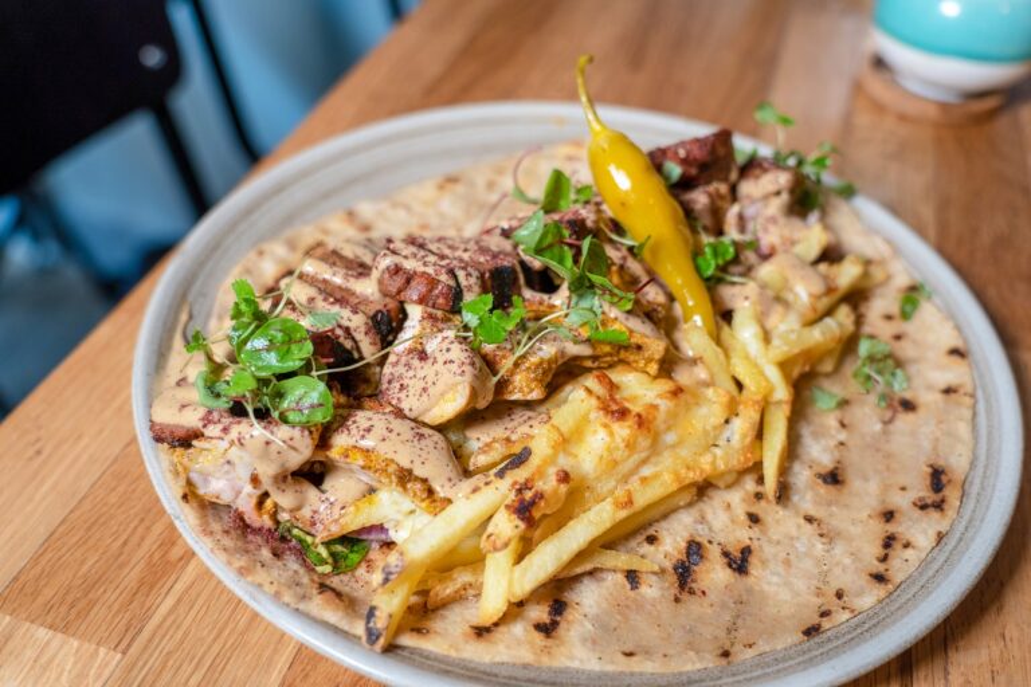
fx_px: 916
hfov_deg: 58.7
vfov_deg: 41.1
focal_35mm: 32
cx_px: 516
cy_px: 344
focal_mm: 32
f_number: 4
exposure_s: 1/60
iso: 800
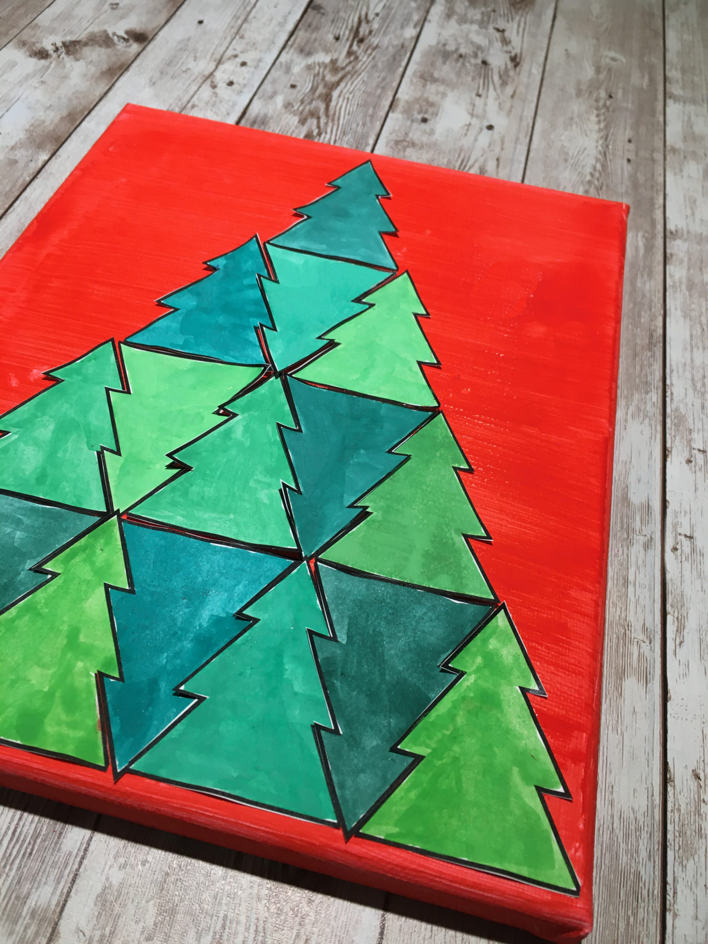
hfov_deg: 48.2
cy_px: 472
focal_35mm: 29
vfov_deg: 61.7
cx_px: 354
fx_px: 791
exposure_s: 1/30
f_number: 2.2
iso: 25
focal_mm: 4.15
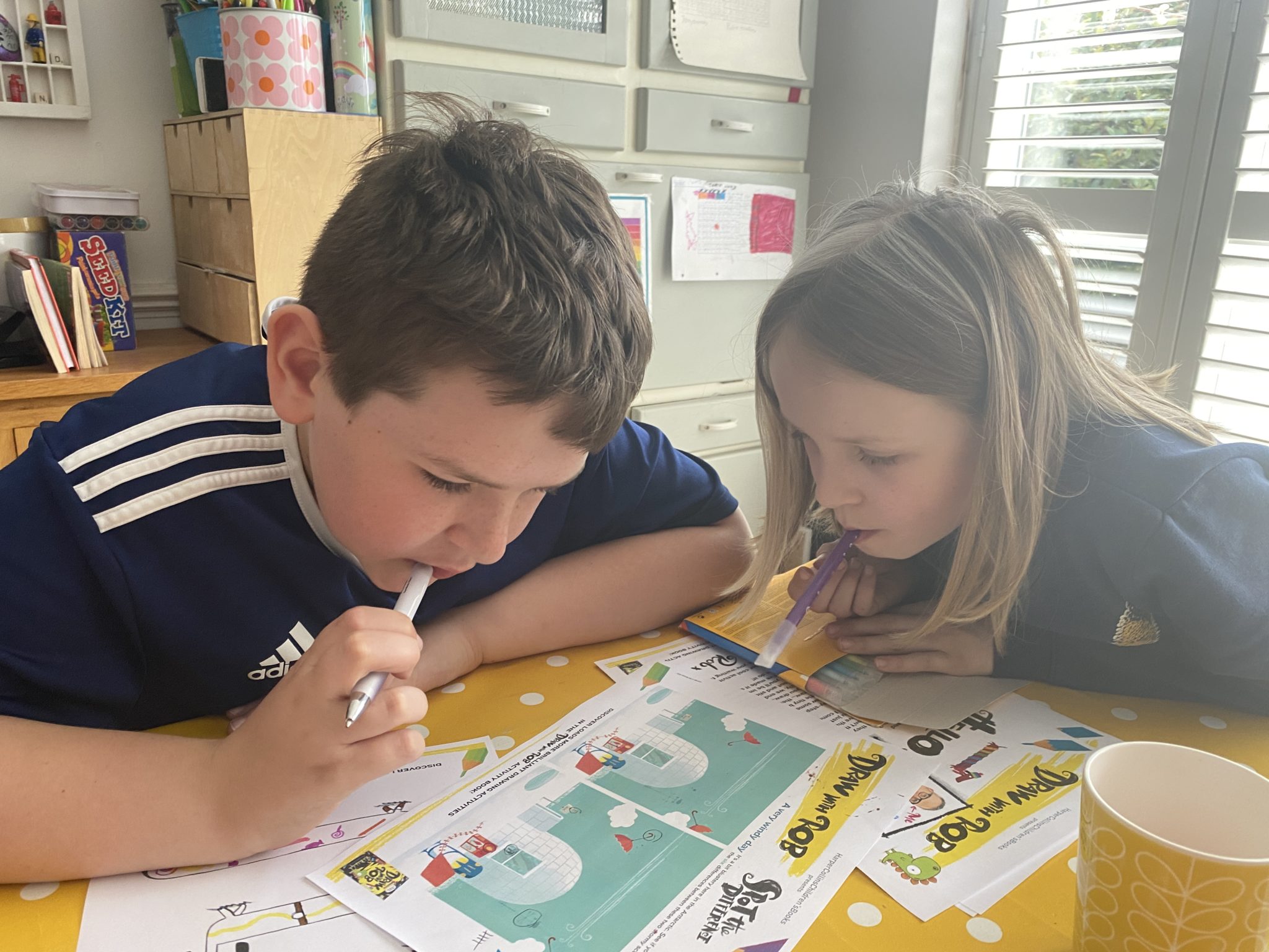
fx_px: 953
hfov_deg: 67.3
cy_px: 476
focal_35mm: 26
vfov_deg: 53.1
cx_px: 634
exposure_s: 1/78
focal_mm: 4.25
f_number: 1.8
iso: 125
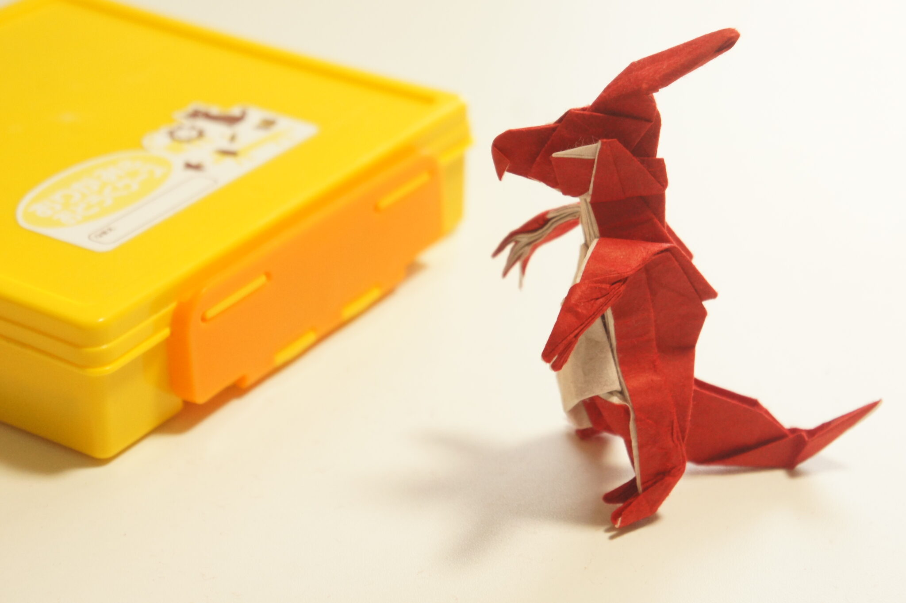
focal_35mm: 82
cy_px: 302
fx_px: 2075
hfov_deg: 24.6
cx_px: 453
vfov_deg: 16.5
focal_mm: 55
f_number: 5.6
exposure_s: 1/80
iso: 1600
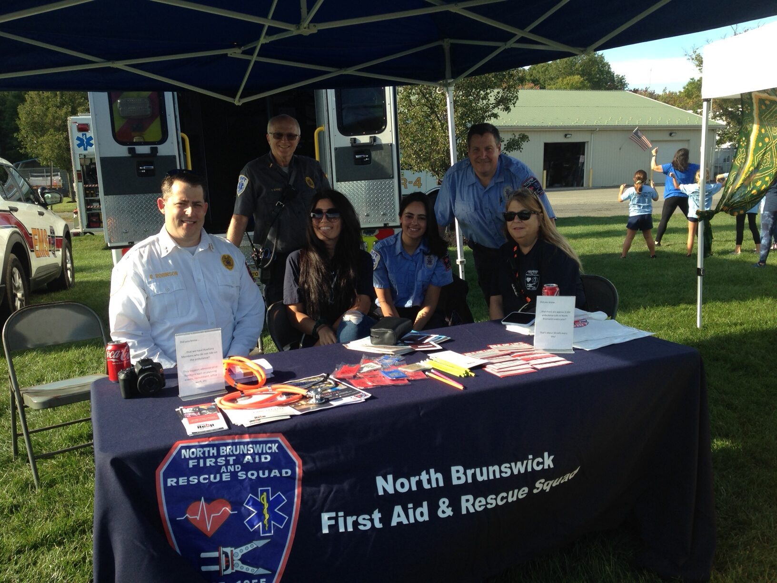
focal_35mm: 33
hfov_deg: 55.4
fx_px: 741
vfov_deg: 42.9
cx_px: 388
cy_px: 292
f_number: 2.4
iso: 50
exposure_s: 1/570
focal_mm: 4.12
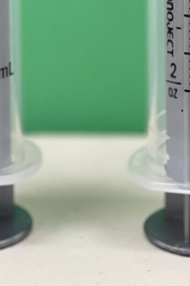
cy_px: -180
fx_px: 1830
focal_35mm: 231
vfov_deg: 8.6
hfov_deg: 5.9
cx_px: 91
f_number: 2.2
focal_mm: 7.5
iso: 200
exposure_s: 1/120
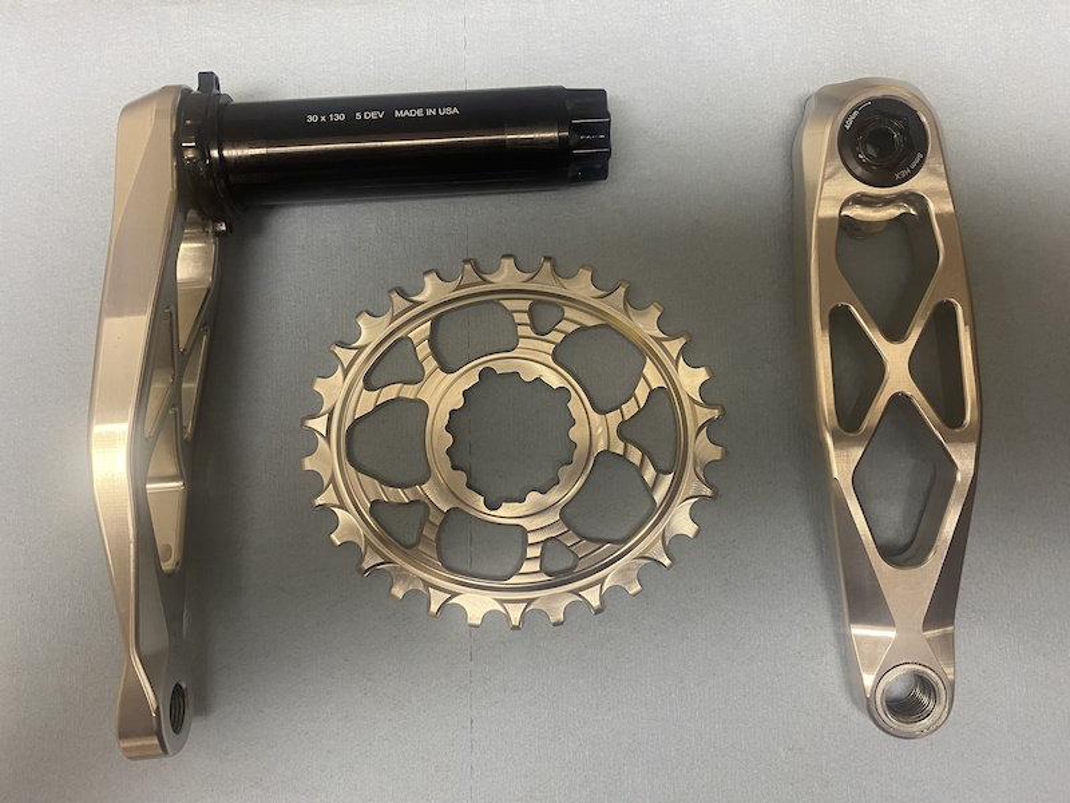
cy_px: 402
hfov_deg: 67.3
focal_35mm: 26
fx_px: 804
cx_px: 535
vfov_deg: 53.1
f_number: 1.8
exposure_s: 1/60
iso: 200
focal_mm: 4.25
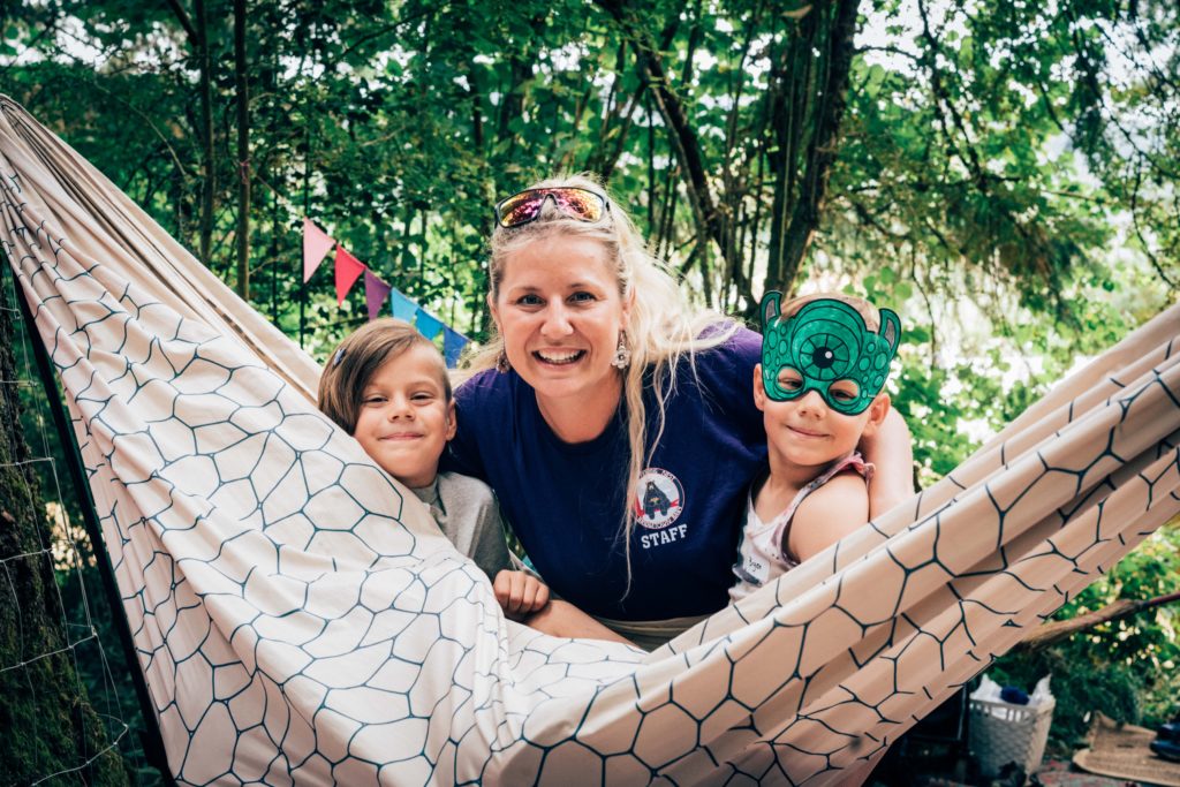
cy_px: 394
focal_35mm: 55
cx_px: 590
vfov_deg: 24.6
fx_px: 1803
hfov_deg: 36.2
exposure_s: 1/125
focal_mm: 55
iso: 3200
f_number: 7.1
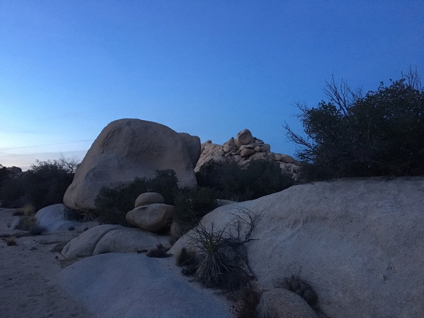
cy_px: 159
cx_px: 212
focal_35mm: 29
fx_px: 355
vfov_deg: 48.2
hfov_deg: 61.7
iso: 320
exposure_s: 1/15
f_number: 2.2
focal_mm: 4.15
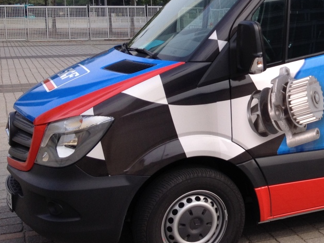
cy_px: 61
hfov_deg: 25.5
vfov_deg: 20.3
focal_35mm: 72
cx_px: 332
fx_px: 674
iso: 50
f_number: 2.4
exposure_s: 1/649
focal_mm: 4.28
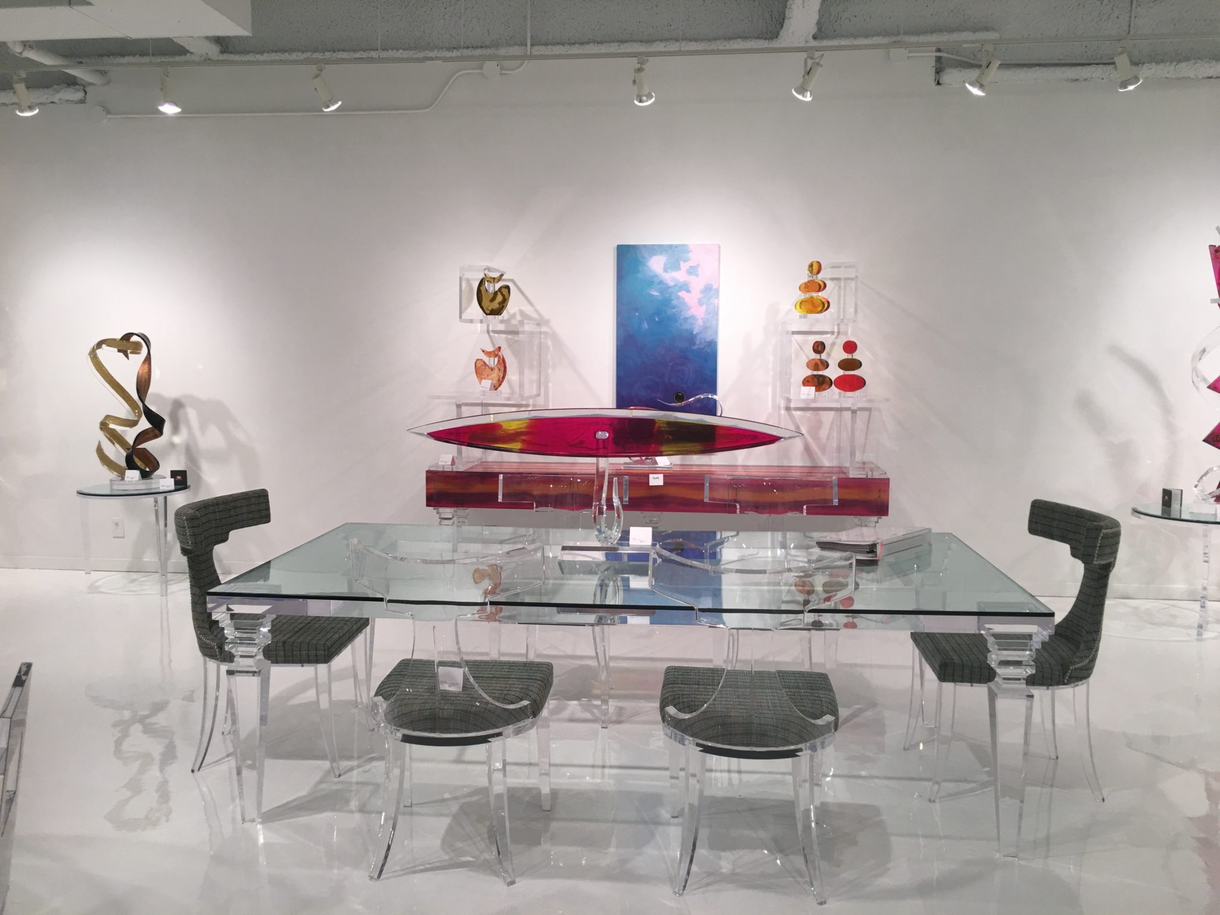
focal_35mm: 29
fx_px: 1022
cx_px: 610
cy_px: 458
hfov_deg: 61.7
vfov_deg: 48.2
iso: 25
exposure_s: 1/40
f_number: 2.2
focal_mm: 4.15
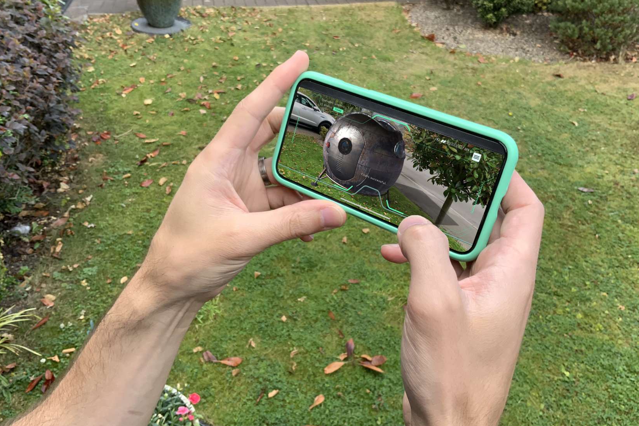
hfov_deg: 57.2
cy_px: 193
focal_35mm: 33
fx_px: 586
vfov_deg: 39.9
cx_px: 340
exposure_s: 1/195
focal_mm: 3
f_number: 1.8
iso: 16
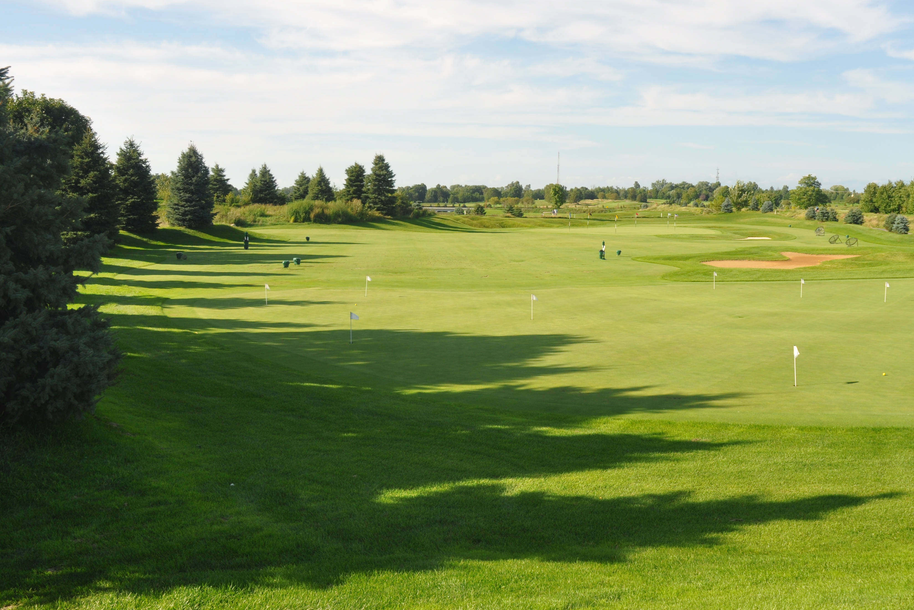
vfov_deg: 37.7
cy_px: 252
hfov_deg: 53.8
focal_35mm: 35
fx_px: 889
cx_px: 576
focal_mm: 18
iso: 200
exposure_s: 1/200
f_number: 10
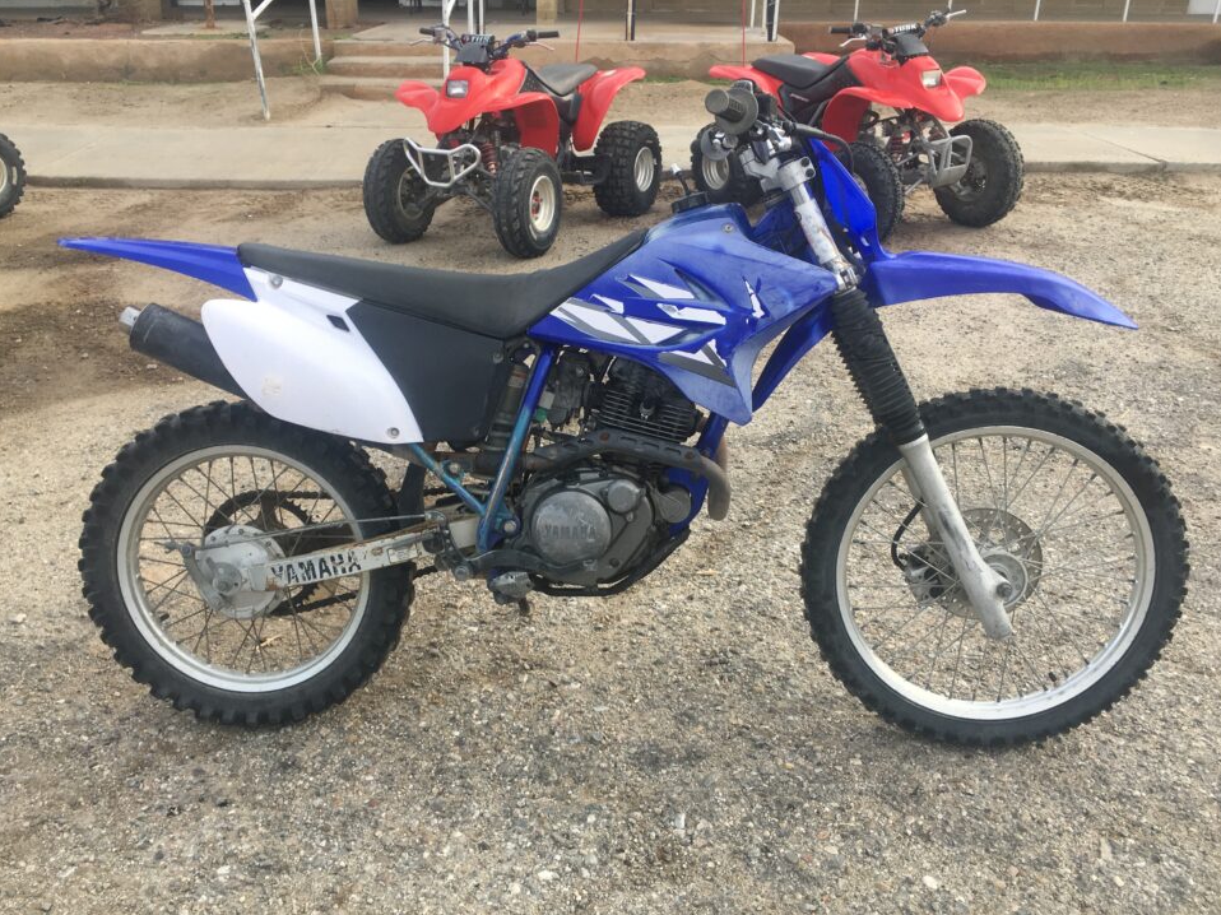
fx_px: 1093
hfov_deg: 58.3
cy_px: 488
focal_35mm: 31
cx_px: 588
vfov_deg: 45.4
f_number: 2.2
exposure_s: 1/392
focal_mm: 4.15
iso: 25
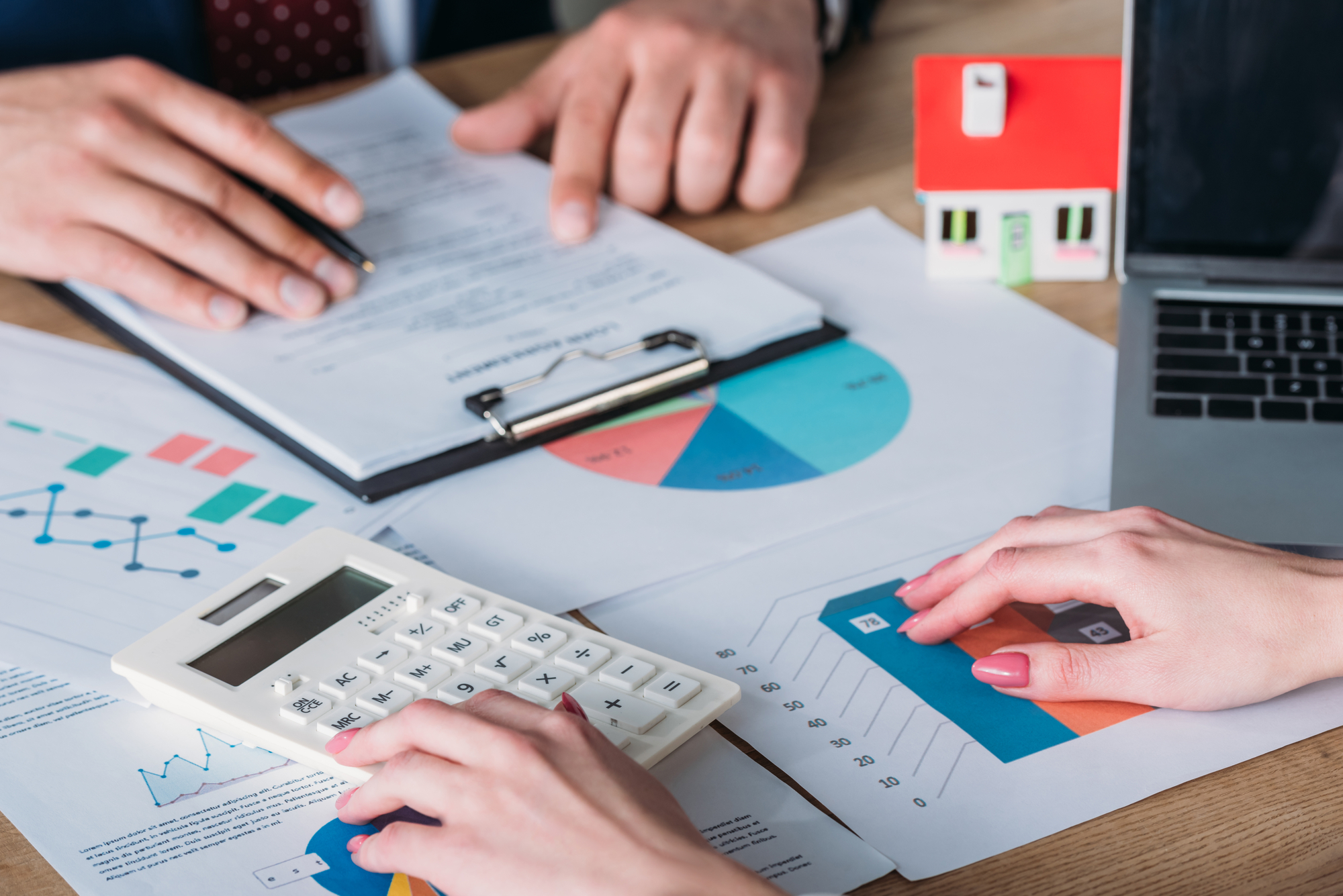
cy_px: 448
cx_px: 672
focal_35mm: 116
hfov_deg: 17.6
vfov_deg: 11.8
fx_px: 4329
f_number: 7.1
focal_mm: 116
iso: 160
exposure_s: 1/200
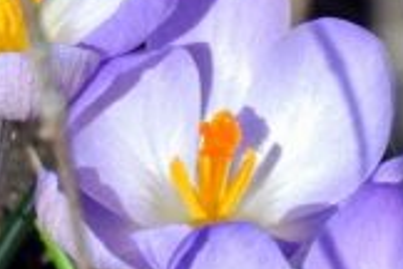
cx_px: -816
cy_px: -20
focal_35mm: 1089
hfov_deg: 1.9
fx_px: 12190
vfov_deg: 1.3
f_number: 5.6
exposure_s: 1/500
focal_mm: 64
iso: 100
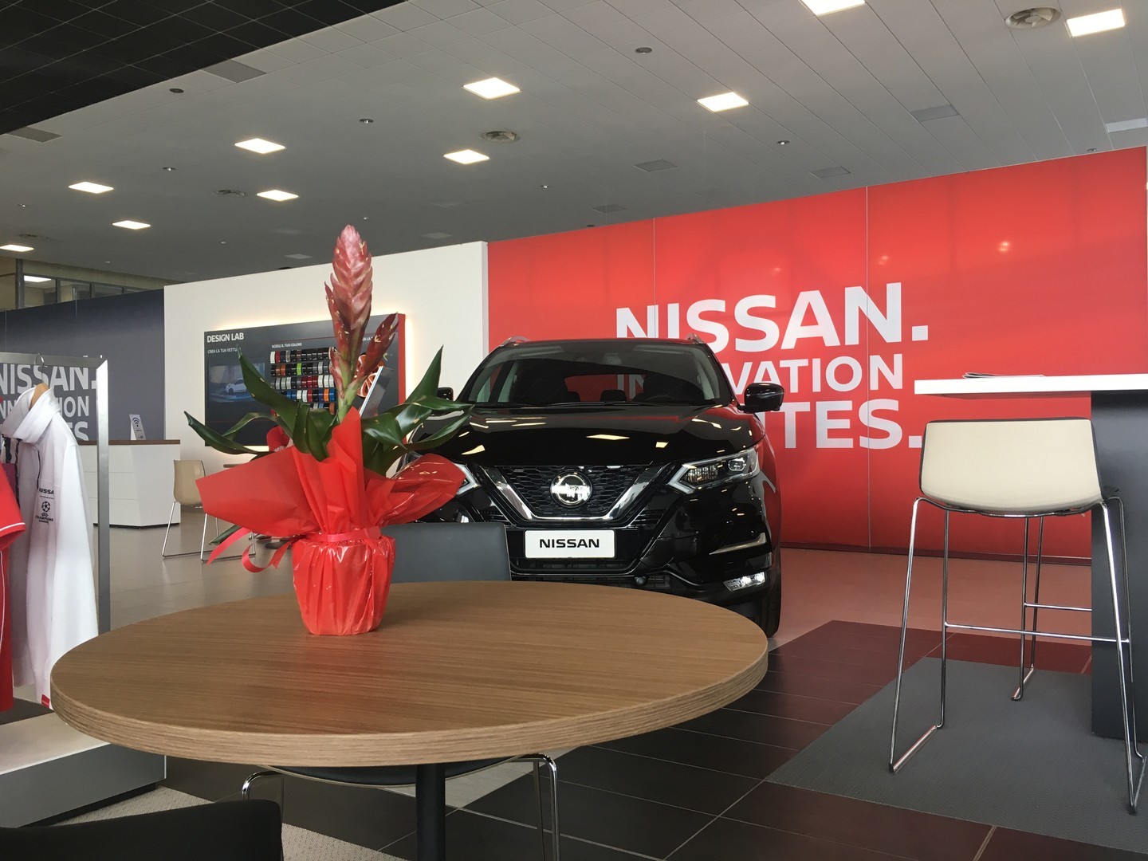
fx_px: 962
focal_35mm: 29
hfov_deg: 61.7
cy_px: 430
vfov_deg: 48.2
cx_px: 574
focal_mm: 4.15
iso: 32
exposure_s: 1/33
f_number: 2.2
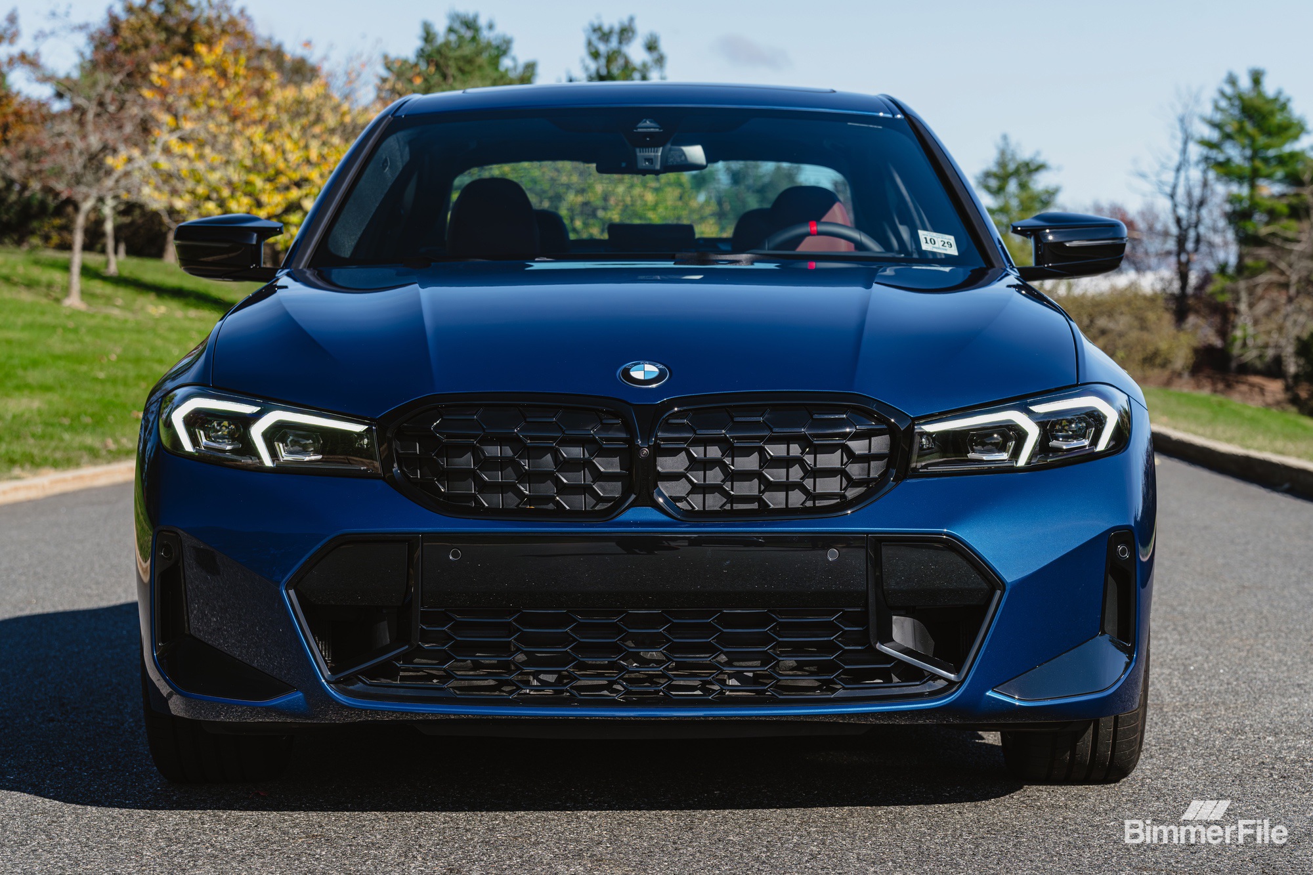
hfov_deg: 22.0
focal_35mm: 93
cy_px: 438
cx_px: 656
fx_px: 3377
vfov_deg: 14.8
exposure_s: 1/320
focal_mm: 92.6
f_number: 7.1
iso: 250
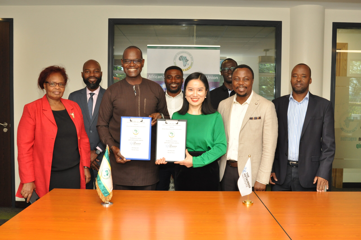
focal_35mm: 36
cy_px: 120
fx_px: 361
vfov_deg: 36.8
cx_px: 180
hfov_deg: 53.2
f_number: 7.1
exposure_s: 1/60
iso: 800
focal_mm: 24
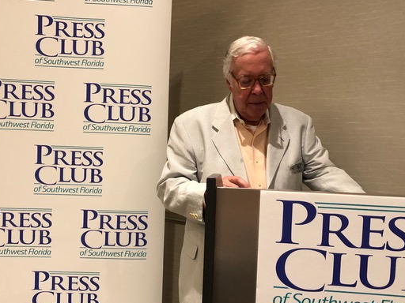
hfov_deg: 52.6
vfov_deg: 40.6
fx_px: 409
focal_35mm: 35
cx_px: 203
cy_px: 176
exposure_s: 1/15
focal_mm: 4
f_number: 1.8
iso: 64
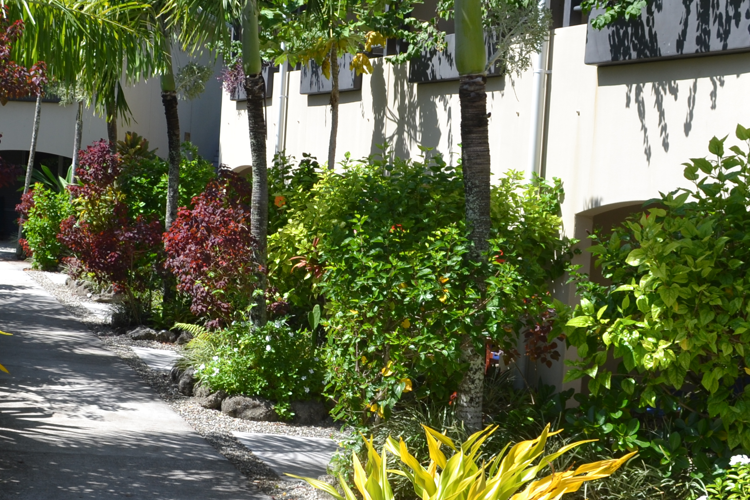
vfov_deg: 23.0
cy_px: 209
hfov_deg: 33.7
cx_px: 264
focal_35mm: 59
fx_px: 1229
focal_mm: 18
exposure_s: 1/200
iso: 100
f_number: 7.1
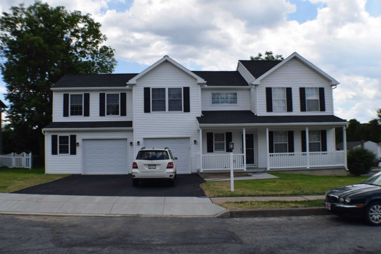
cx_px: 190
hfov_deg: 46.4
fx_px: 444
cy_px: 127
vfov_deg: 31.9
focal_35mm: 42
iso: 200
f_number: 10
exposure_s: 1/400
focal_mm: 28
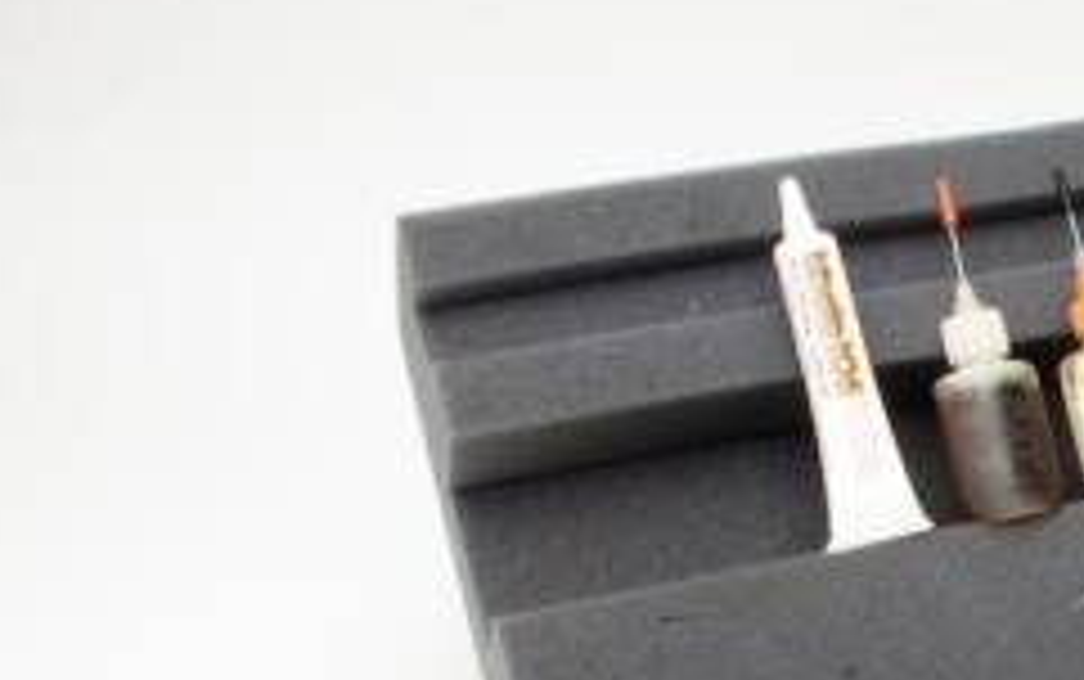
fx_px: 2247
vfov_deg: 16.8
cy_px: 689
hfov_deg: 25.7
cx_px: 1097
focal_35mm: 76
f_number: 22
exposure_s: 1/100
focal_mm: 20
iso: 100
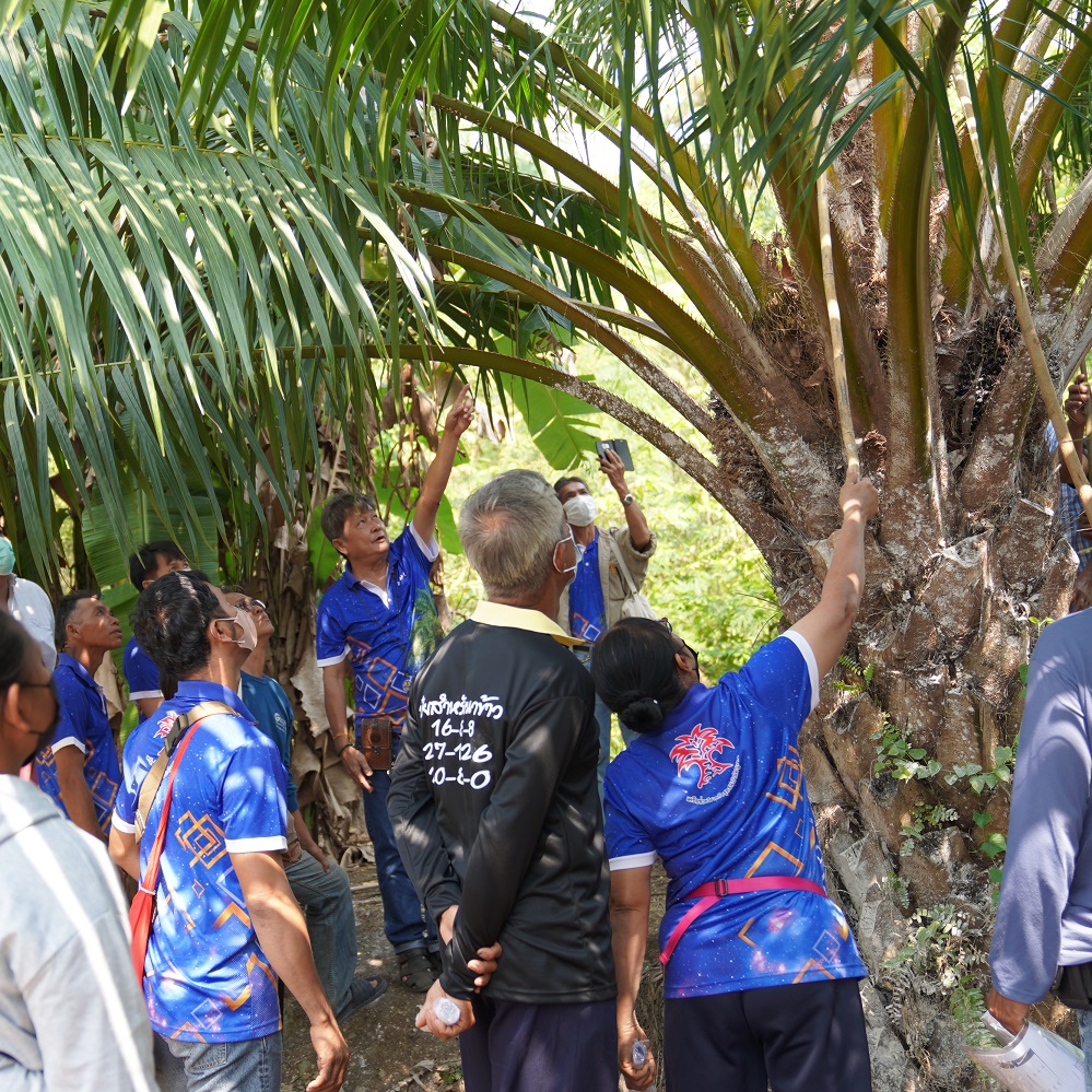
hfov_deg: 34.4
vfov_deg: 34.7
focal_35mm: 49
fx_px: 1749
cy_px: 592
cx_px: 380
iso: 100
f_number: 2.8
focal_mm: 32
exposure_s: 1/125
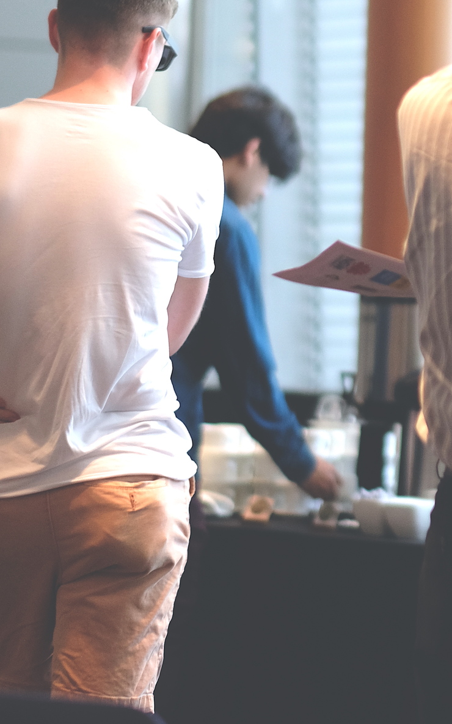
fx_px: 4378
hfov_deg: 5.9
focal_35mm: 222
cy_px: 3
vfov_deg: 9.4
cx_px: 621
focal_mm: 56
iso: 400
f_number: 1.2
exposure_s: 1/125
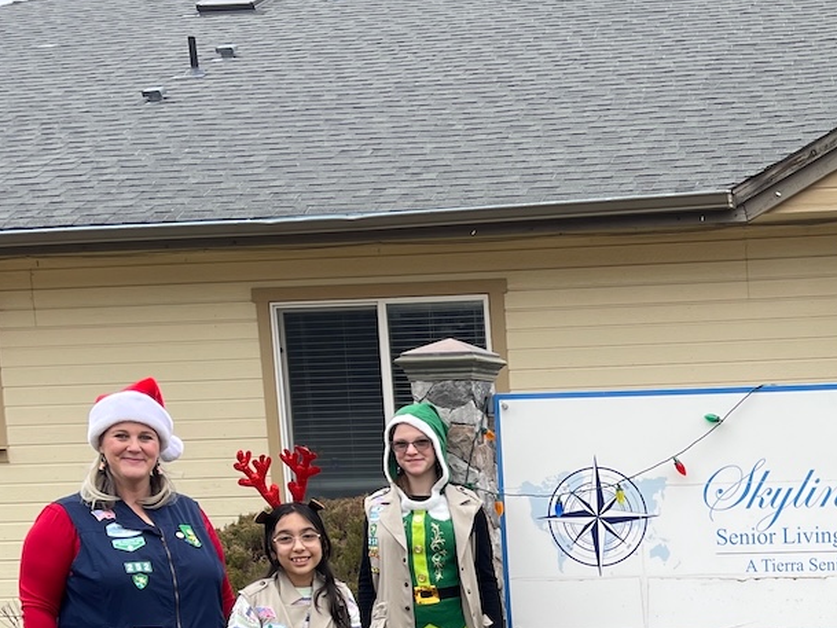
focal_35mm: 64
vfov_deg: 21.9
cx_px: 849
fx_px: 1548
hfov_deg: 28.3
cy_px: 659
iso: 40
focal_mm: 5.1
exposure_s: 1/121
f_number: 1.6
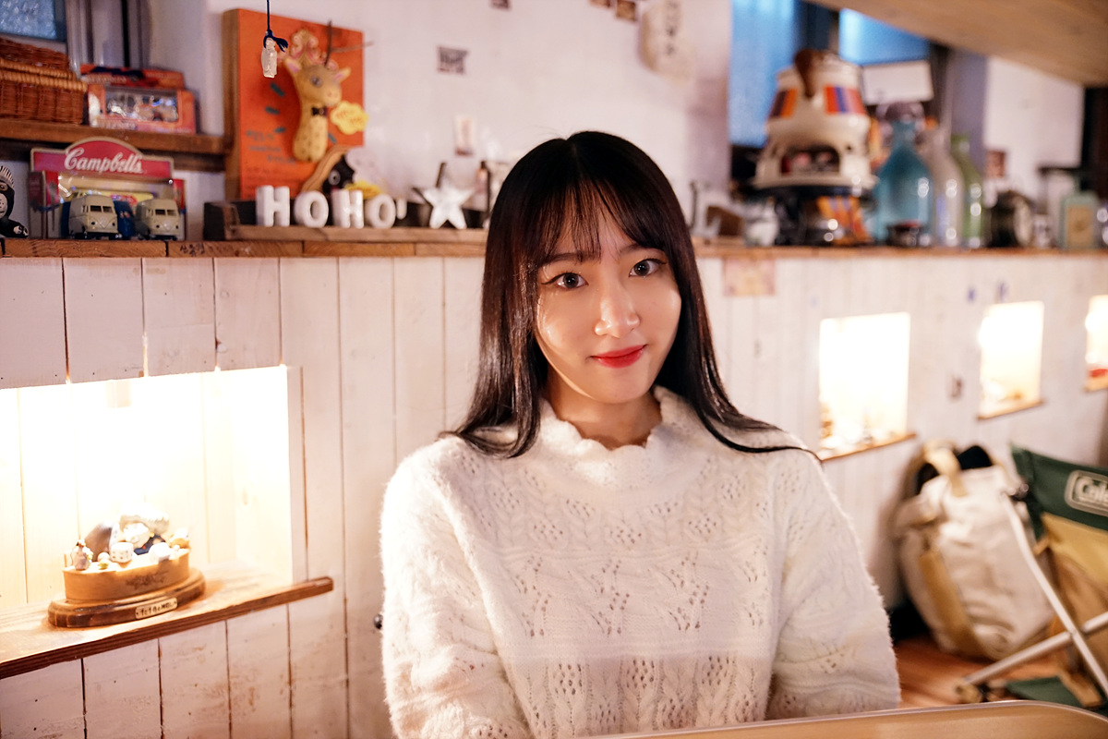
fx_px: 1077
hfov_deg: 54.4
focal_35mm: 35
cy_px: 370
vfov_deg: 37.9
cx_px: 554
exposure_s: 1/80
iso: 3200
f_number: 2.8
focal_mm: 35
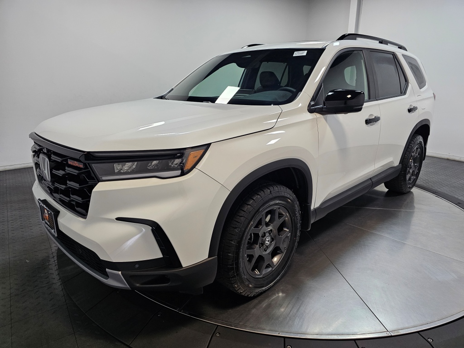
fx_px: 308
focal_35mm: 23
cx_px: 232
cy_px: 174
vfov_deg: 58.9
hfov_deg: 73.9
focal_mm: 6.3
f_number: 1.7
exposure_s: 1/120
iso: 400
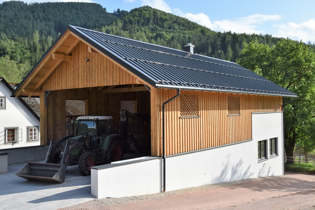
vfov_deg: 36.9
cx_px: 158
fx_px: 315
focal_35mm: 36
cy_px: 105
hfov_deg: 53.1
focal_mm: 24
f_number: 11
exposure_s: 1/500
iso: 400
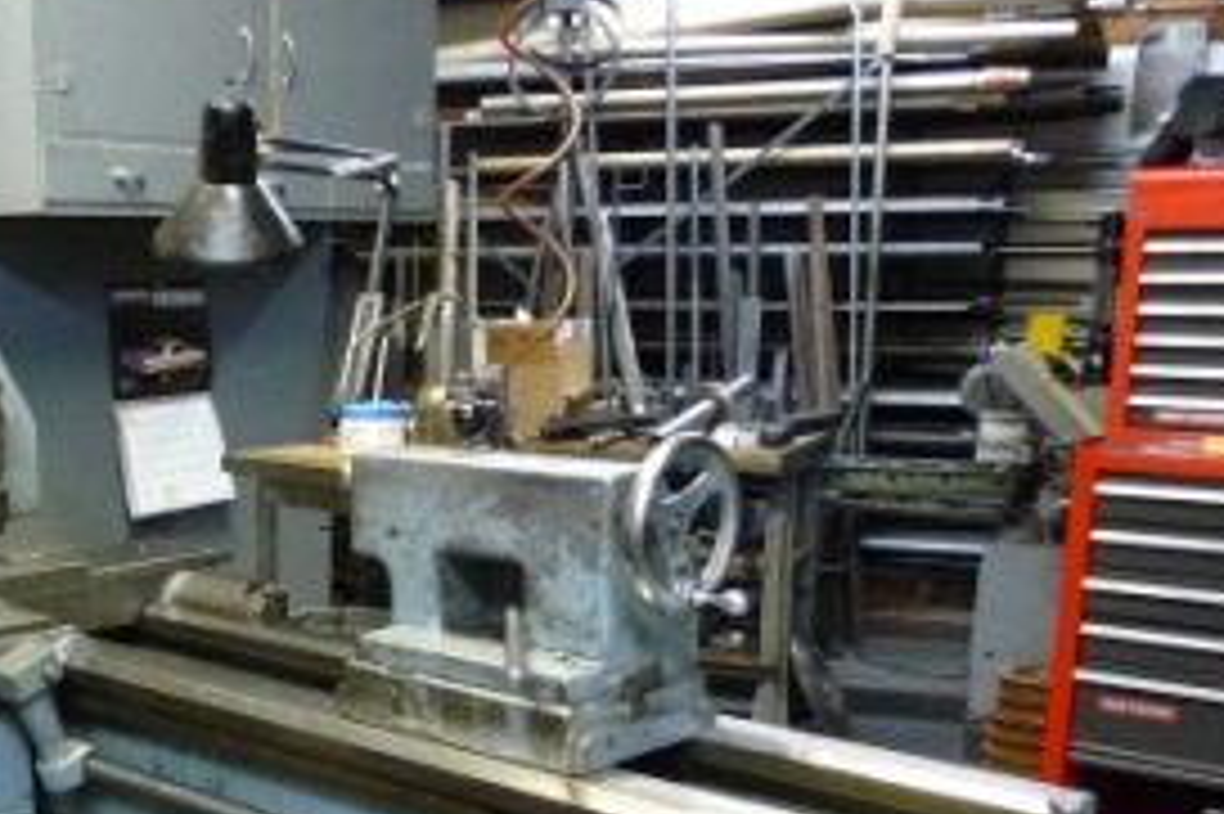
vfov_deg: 27.3
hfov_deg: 40.1
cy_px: 688
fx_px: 1631
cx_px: 320
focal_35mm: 48
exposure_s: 1/8
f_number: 3.3
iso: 400
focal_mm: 4.7
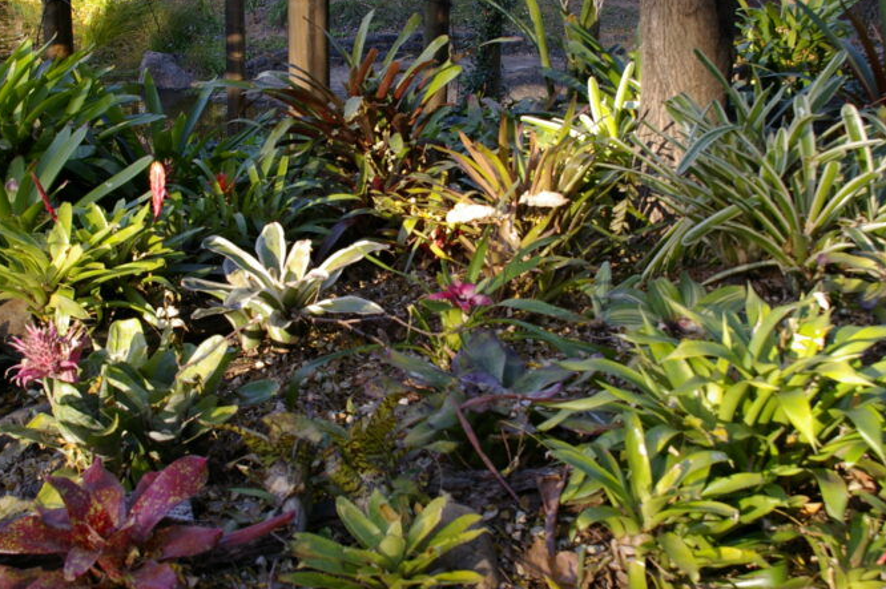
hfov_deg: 33.4
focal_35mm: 60
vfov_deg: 22.5
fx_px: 1476
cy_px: 212
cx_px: 387
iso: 200
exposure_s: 1/60
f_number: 5.6
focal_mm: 26
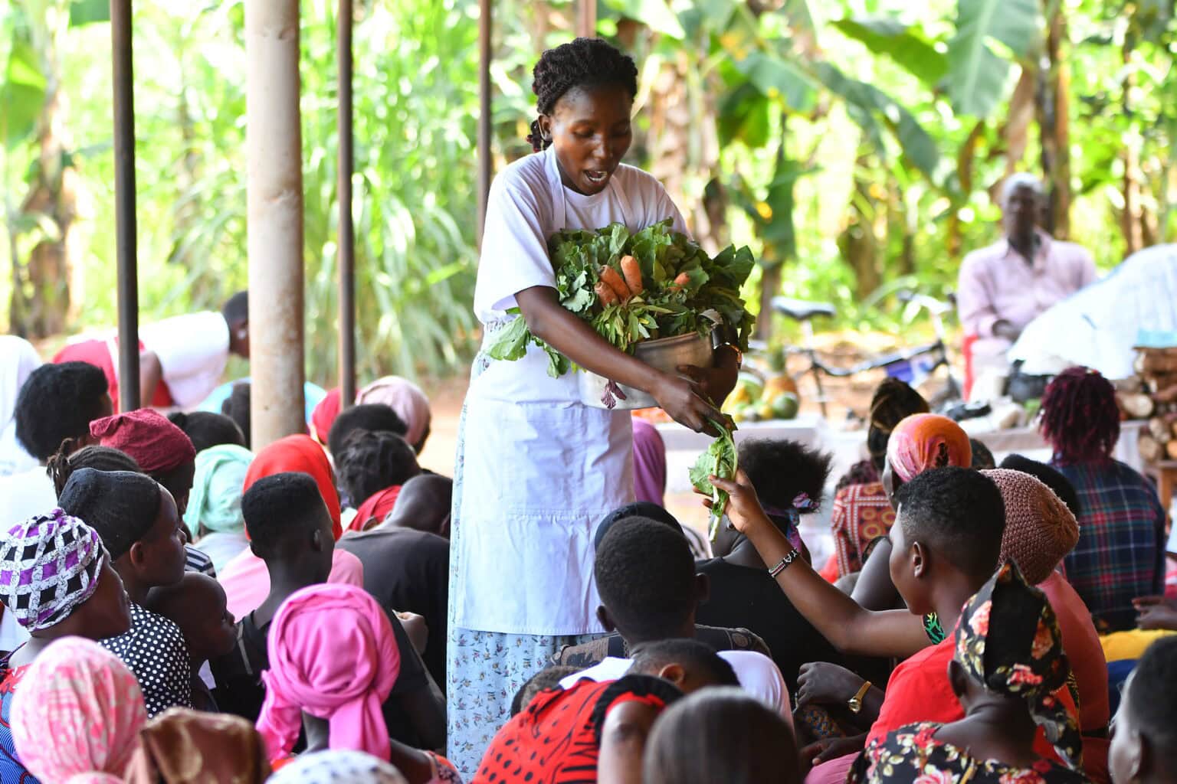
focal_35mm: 123
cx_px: 588
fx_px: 4021
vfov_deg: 11.1
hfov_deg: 16.7
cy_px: 392
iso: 800
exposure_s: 1/500
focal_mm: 82
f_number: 2.8
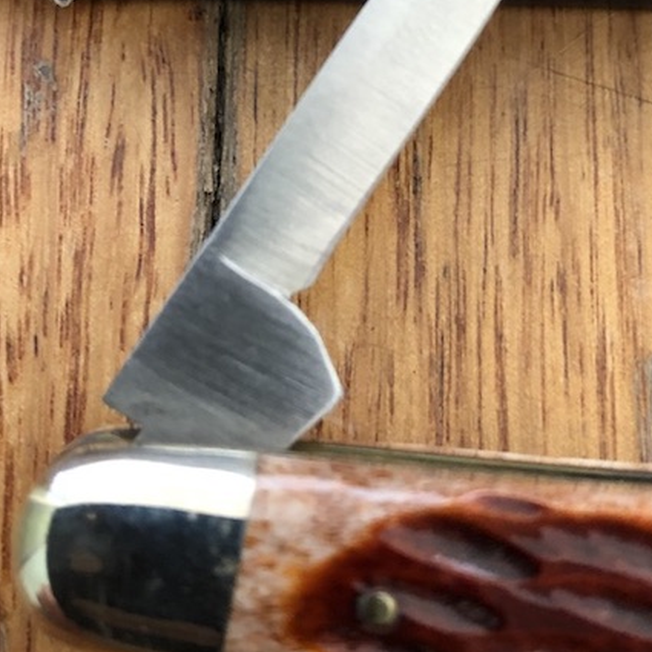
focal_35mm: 55
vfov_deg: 30.2
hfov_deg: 31.0
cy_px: 113
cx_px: 384
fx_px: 1172
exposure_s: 1/15
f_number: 1.8
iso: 80
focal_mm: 3.99
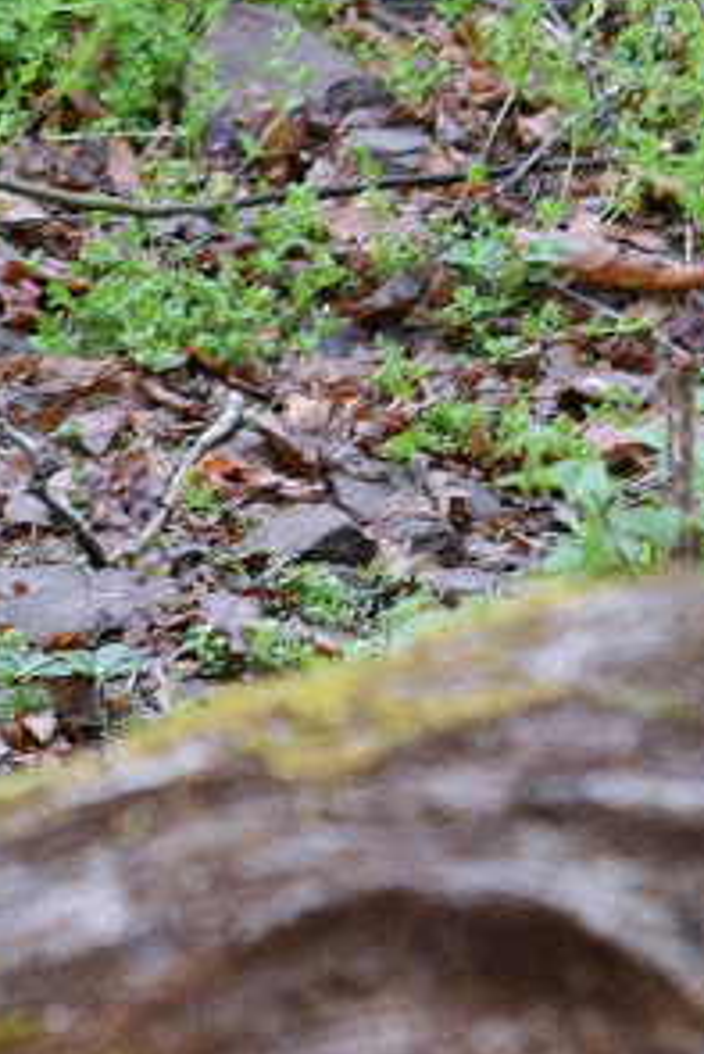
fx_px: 23379
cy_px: -547
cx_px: -829
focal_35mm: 798
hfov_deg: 1.7
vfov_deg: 2.6
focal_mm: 105
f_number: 4
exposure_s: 1/1000
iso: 1400
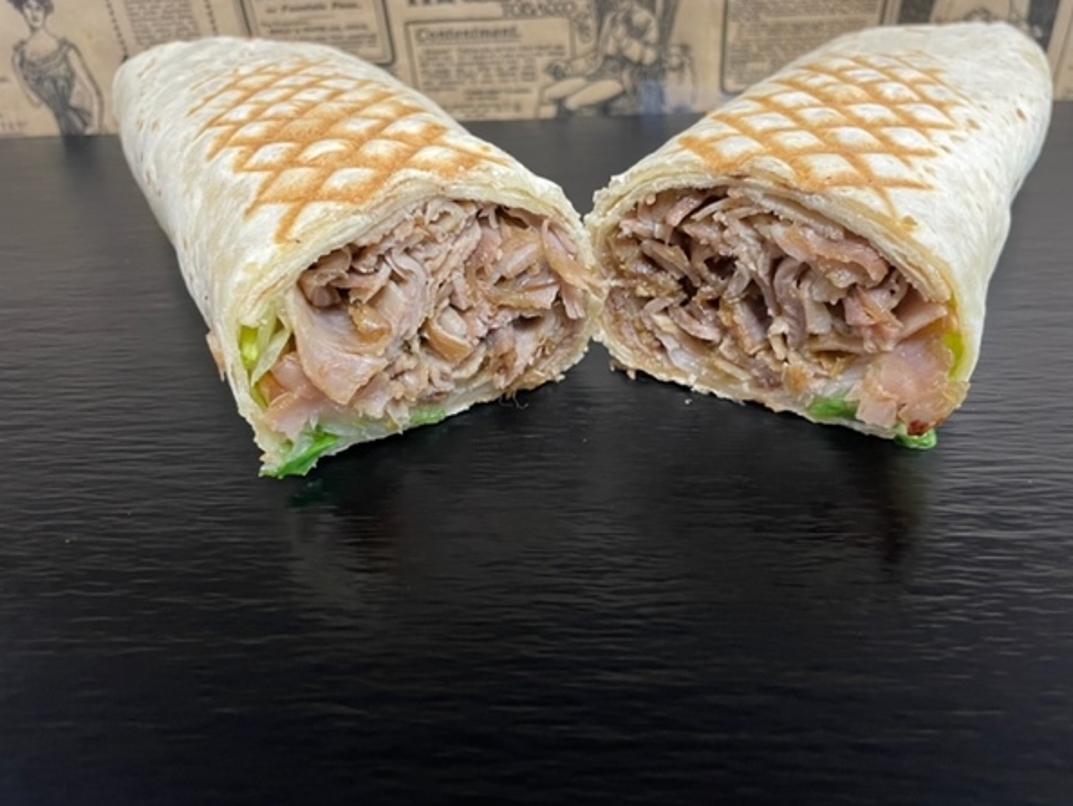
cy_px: 398
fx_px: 868
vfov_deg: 49.8
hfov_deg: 63.4
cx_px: 574
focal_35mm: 28
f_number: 1.6
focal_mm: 4.2
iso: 320
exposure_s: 1/50
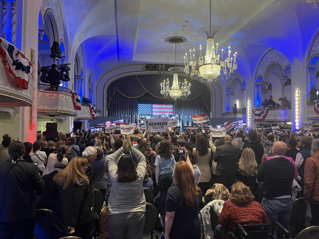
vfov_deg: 53.1
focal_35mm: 26
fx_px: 240
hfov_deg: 67.3
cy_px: 120
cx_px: 160
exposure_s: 1/60
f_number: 1.6
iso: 500
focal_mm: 5.1
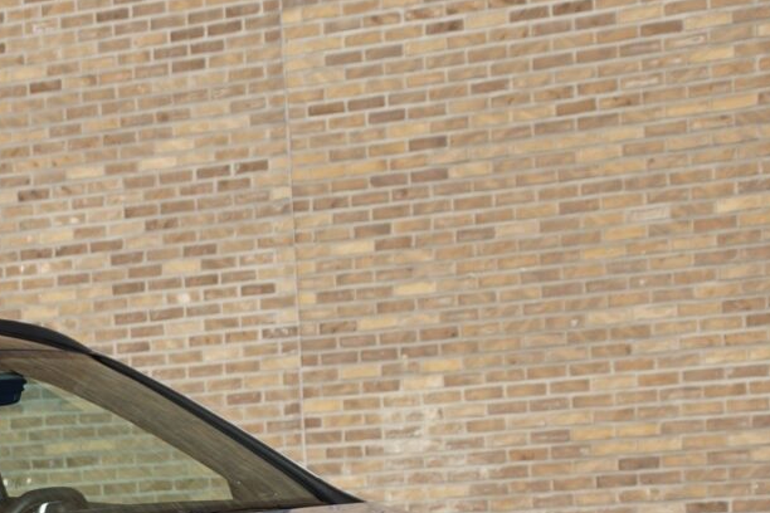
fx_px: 6037
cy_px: 601
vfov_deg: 4.9
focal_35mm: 282
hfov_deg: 7.3
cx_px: -79
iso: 100
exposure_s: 1/320
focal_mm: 75
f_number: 8
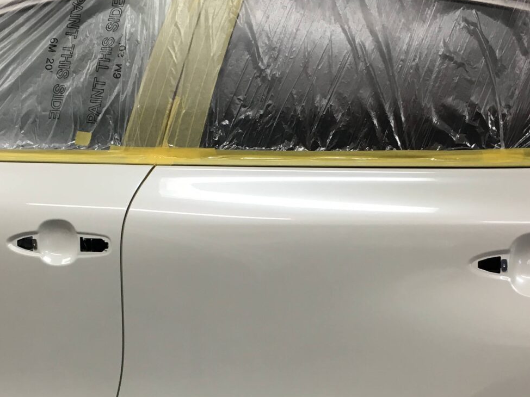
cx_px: 200
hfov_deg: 31.6
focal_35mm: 61
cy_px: 315
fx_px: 934
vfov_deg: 23.7
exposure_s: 1/30
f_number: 2.2
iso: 25
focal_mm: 4.15
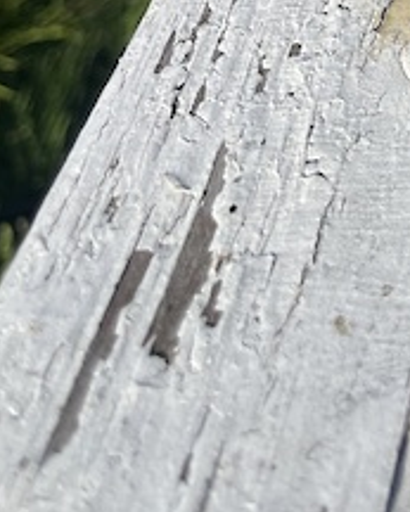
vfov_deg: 17.1
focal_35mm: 94
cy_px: -384
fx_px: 1425
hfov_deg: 14.9
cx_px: 664
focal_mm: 5.1
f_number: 1.6
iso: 50
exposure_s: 1/5556
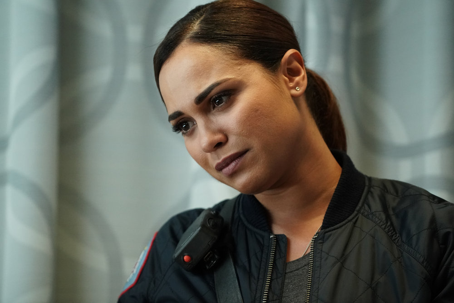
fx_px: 2295
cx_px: 227
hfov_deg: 11.3
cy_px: 152
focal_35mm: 182
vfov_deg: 7.5
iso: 8000
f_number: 4
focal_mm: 182
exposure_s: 1/250
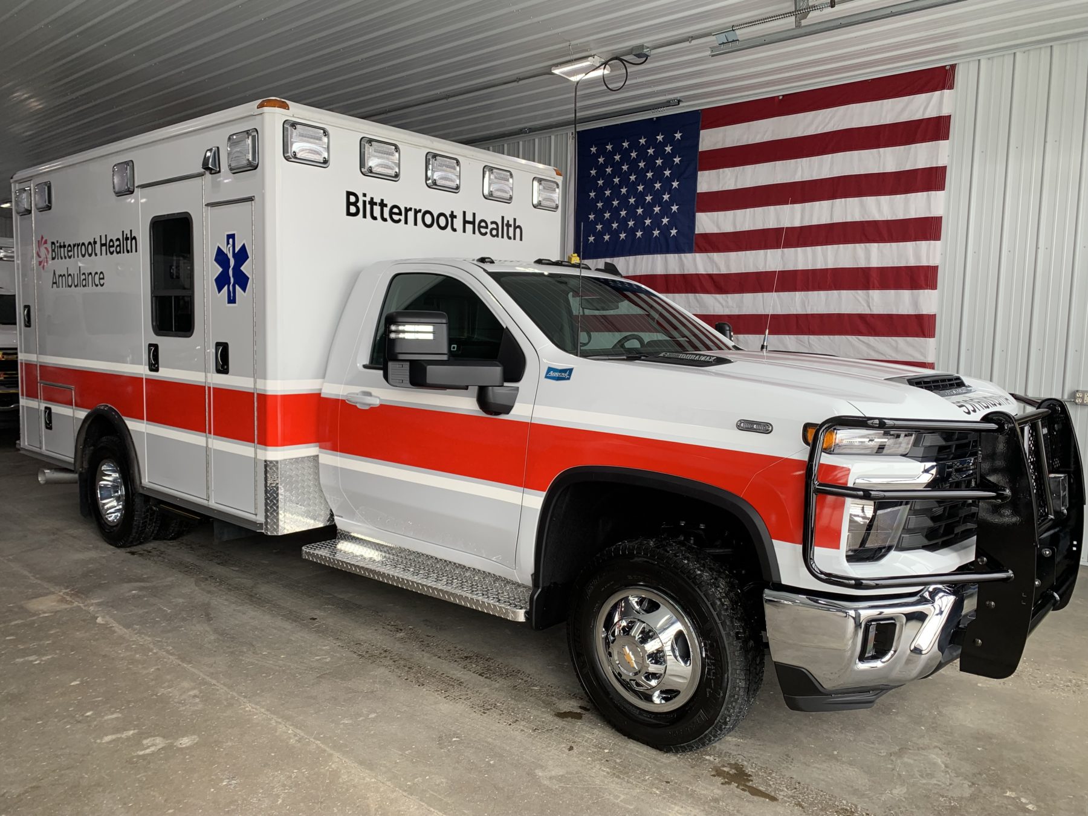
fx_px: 817
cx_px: 544
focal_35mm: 26
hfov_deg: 67.3
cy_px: 408
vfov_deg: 53.1
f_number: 1.8
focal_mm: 4.25
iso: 25
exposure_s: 1/191
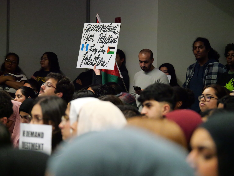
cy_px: 88
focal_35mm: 200
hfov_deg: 9.9
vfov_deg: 7.4
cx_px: 117
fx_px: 1352
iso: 10000
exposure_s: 1/200
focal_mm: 100
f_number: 4
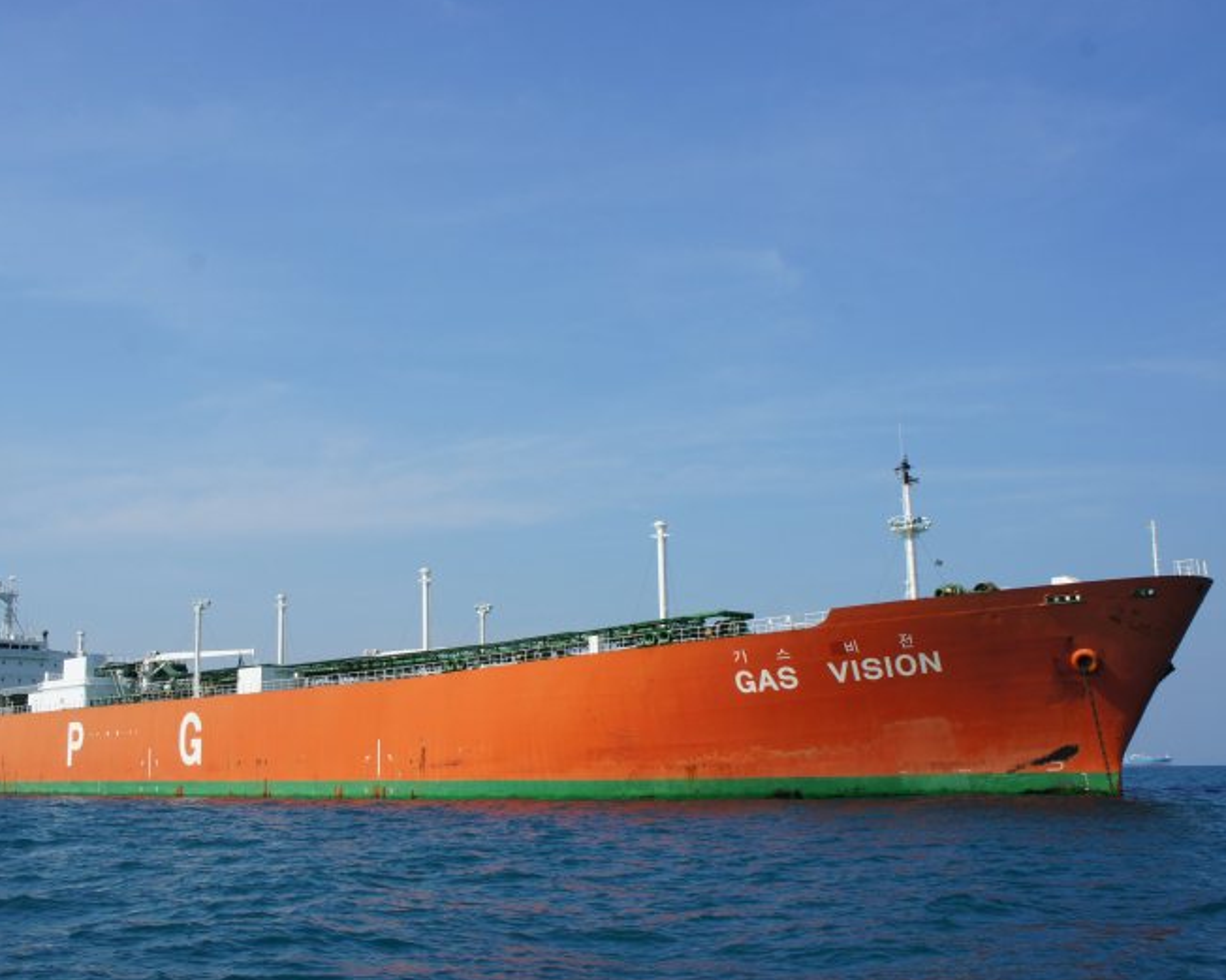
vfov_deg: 39.1
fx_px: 1378
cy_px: 487
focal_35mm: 38
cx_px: 534
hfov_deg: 47.8
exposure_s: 1/250
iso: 200
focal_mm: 22
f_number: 11
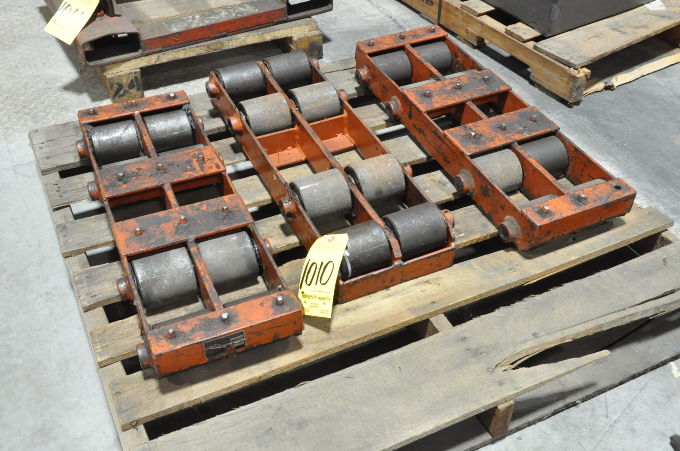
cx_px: 340
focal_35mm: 39
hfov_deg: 49.6
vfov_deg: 34.1
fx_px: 736
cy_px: 226
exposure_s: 1/8
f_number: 10
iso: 3200
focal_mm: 26
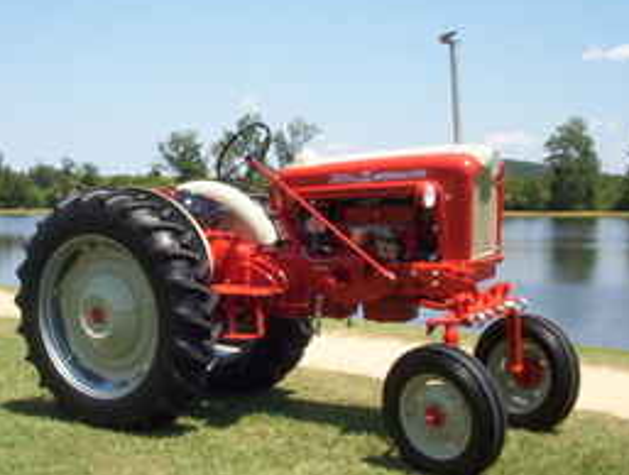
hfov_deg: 36.6
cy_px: 242
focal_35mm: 52
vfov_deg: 28.1
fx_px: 947
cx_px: 257
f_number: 8
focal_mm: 6
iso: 100
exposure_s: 1/163
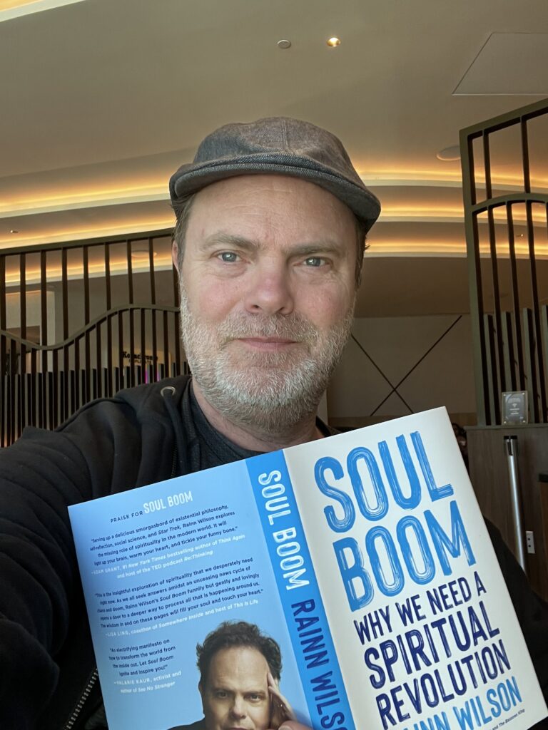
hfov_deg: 46.8
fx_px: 633
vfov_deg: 60.0
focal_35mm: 30
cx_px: 274
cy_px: 365
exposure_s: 1/67
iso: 80
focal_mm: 2.71
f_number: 2.2
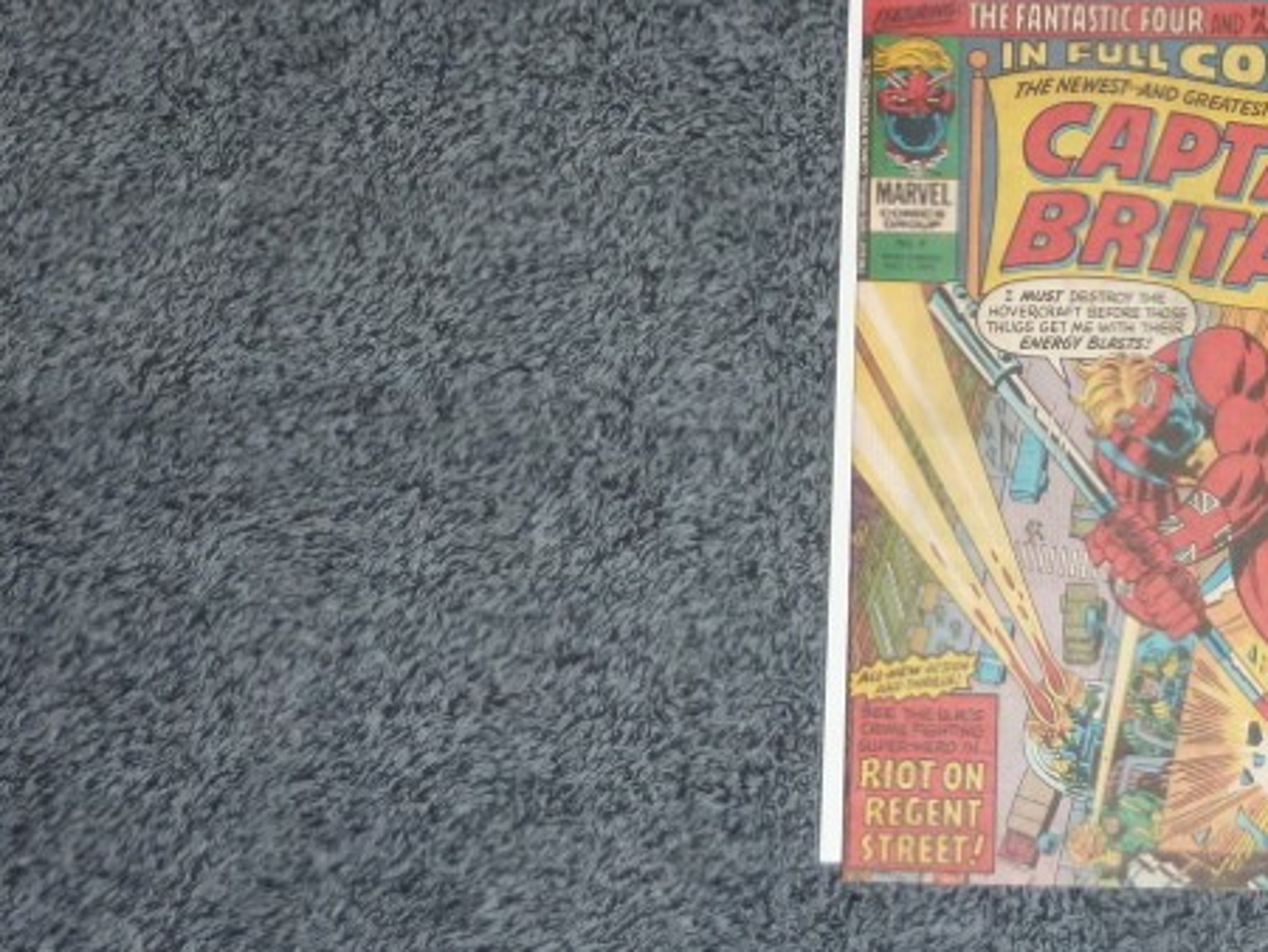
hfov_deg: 20.1
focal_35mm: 96
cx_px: 1065
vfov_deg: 15.2
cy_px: 46
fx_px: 3518
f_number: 3.8
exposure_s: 1/30
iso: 125
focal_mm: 7.9
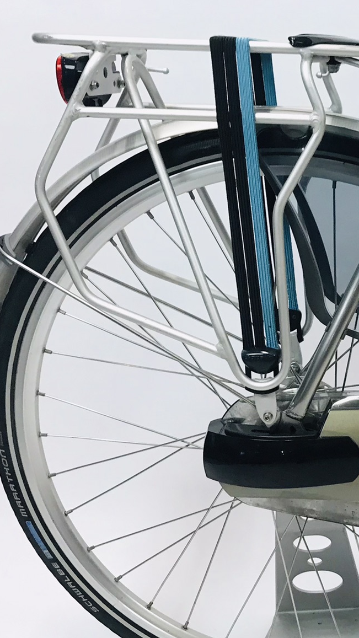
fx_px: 914
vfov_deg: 38.3
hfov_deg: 20.7
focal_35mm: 54
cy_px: 393
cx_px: 434
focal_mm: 3.99
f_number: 1.8
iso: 32
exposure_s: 1/33
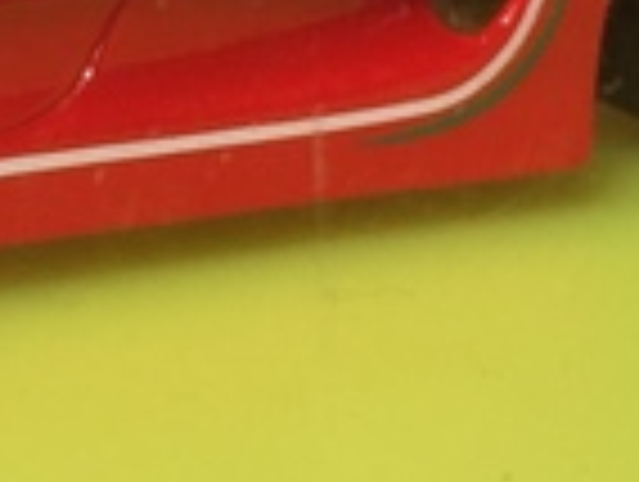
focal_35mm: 209
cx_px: -454
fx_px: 3865
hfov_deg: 9.1
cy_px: -45
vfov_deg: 7.1
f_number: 2.2
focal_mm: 4.15
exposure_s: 1/1130
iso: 32
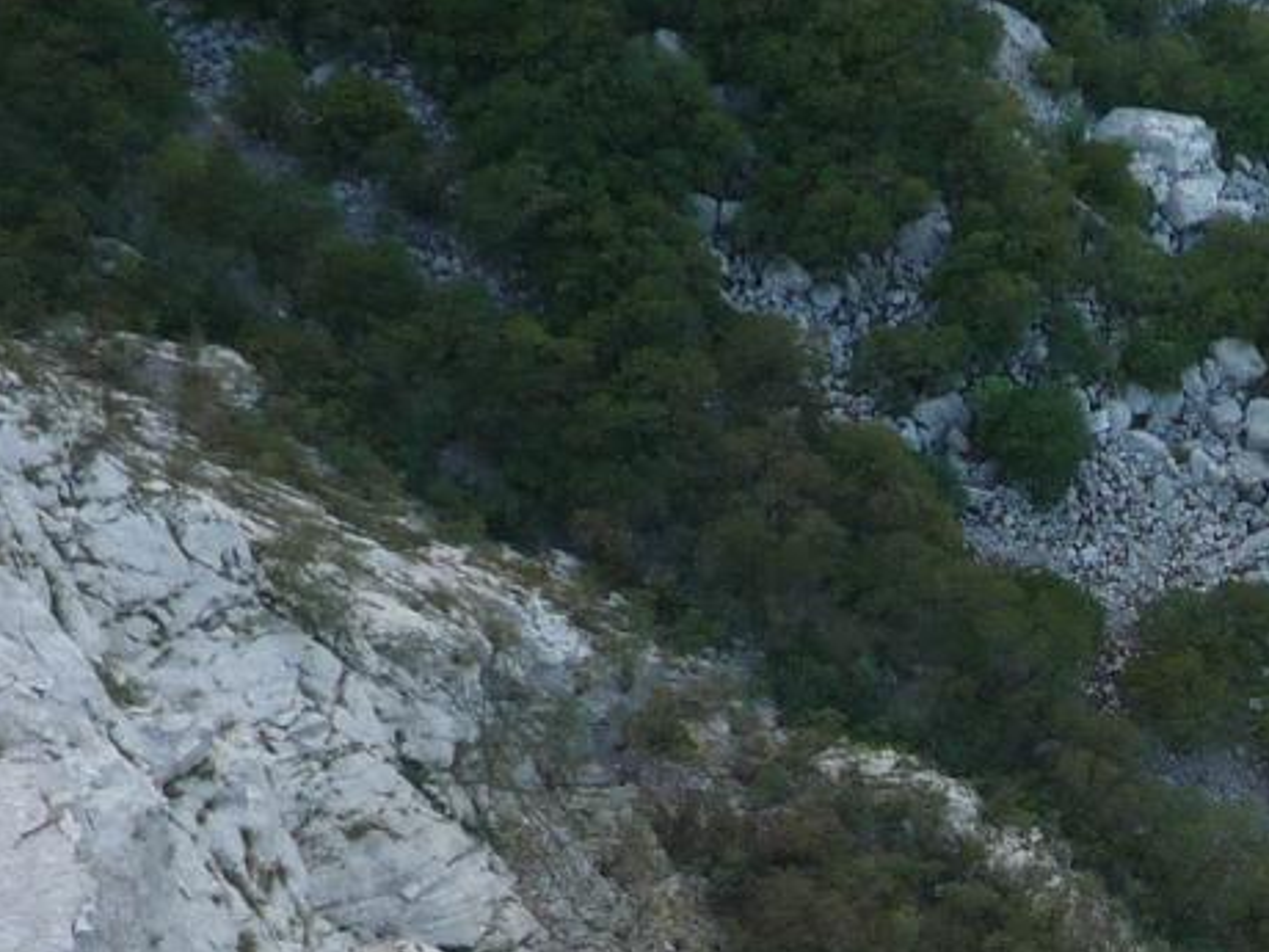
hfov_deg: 21.5
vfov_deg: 16.3
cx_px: 1360
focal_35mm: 87
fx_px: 3189
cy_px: 1118
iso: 100
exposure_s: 1/200
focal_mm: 4.4
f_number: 2.8
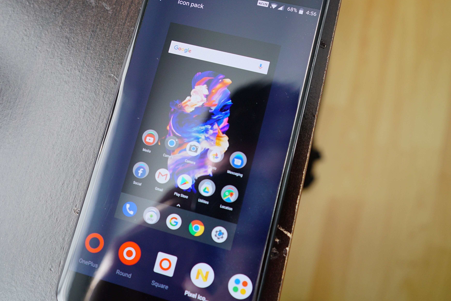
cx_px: 185
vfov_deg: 38.8
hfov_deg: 55.4
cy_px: 126
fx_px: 426
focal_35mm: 34
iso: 400
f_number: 5
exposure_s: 1/50
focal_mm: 28
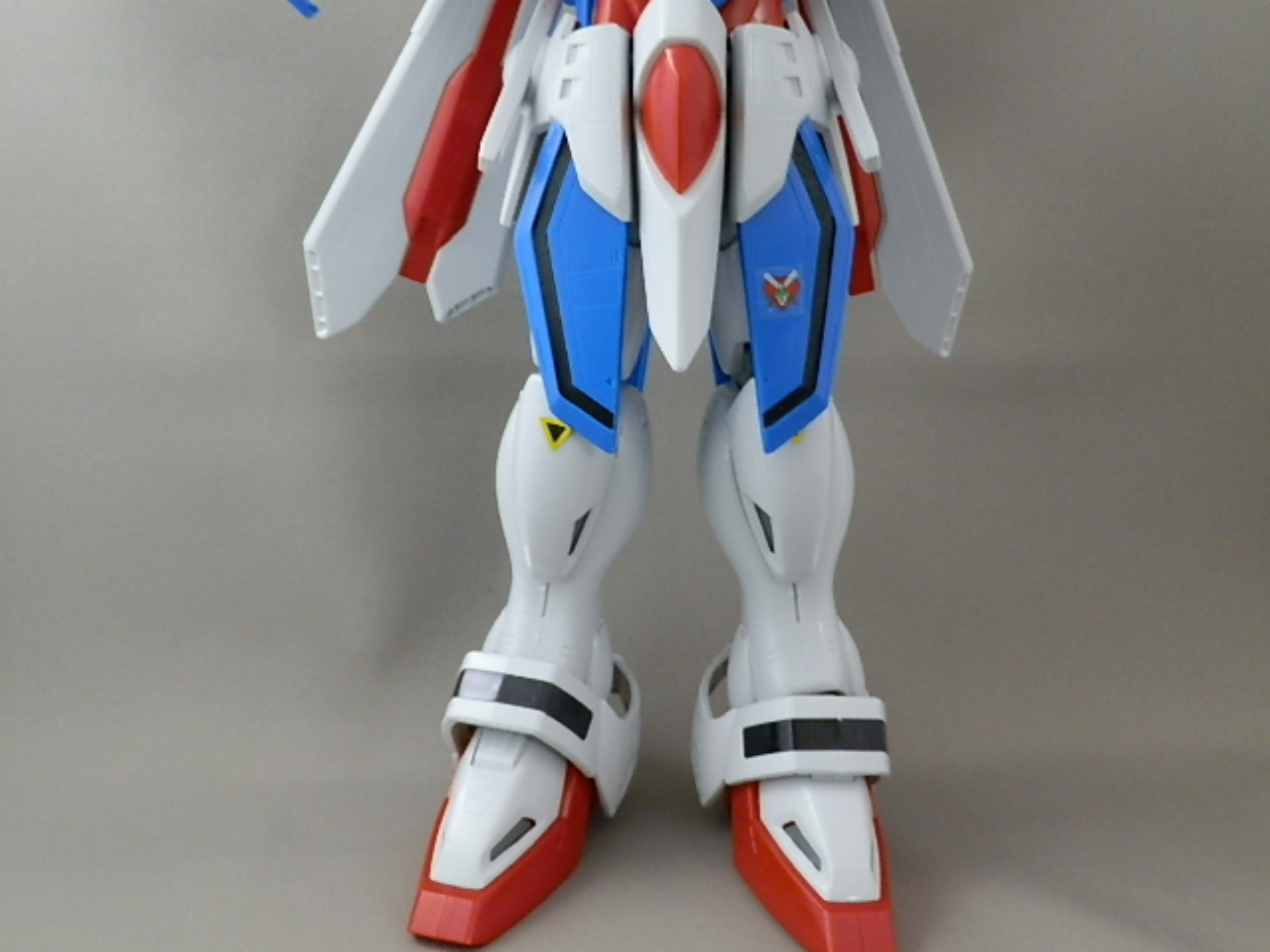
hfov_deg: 54.0
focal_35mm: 34
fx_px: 1247
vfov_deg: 41.8
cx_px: 635
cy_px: 476
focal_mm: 6.17
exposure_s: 1/8
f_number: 3.5
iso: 200
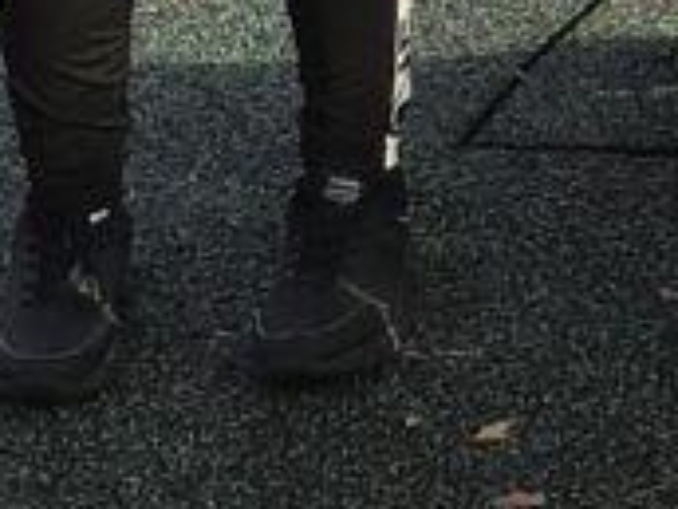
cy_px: -444
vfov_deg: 6.4
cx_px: 1648
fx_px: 4446
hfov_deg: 8.0
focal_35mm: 227
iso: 25
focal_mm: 3.3
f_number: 2.4
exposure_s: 1/374
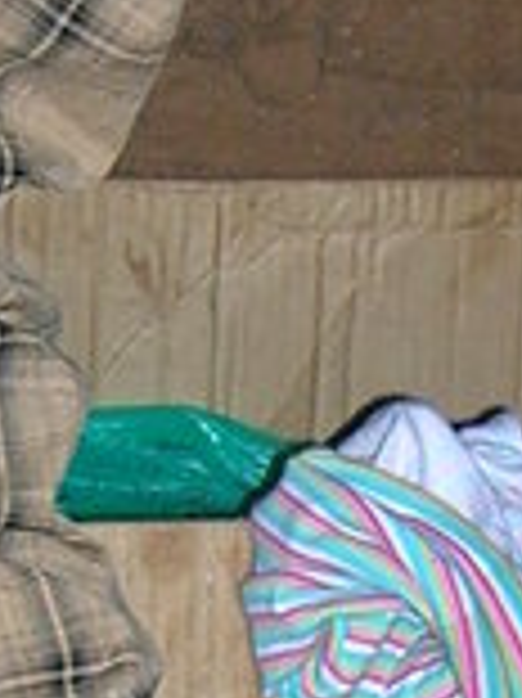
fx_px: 4510
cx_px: 238
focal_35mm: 224
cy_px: 743
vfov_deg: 8.8
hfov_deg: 6.6
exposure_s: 1/60.1
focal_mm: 5.7
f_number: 2.9
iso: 50
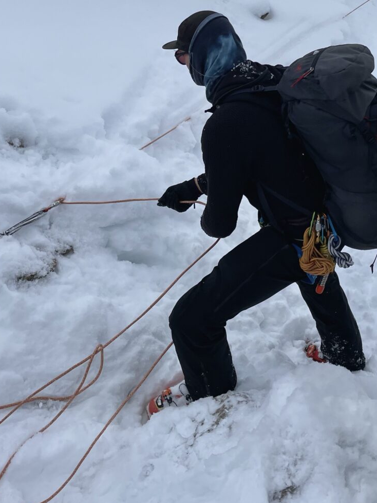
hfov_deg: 28.2
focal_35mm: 51
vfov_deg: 35.8
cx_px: 273
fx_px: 741
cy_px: 74
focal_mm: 4.2
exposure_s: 1/11905
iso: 32
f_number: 1.6
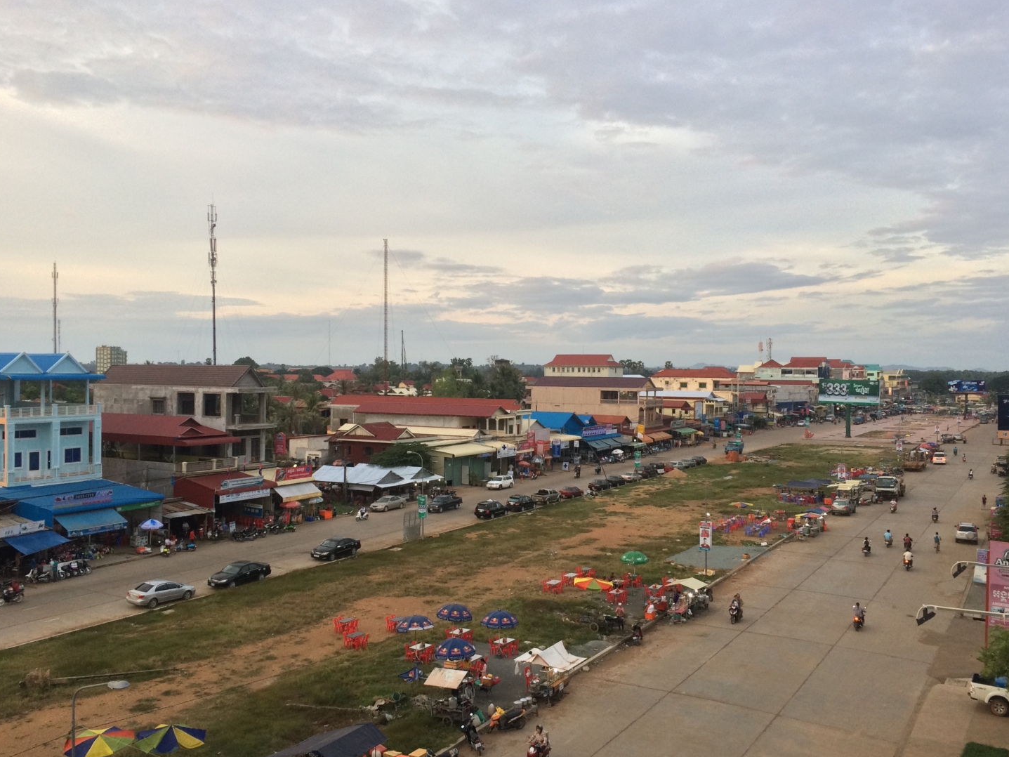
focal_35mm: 31
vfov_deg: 45.4
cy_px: 381
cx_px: 519
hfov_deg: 58.3
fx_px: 904
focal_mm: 4.15
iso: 64
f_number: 2.2
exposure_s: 1/100
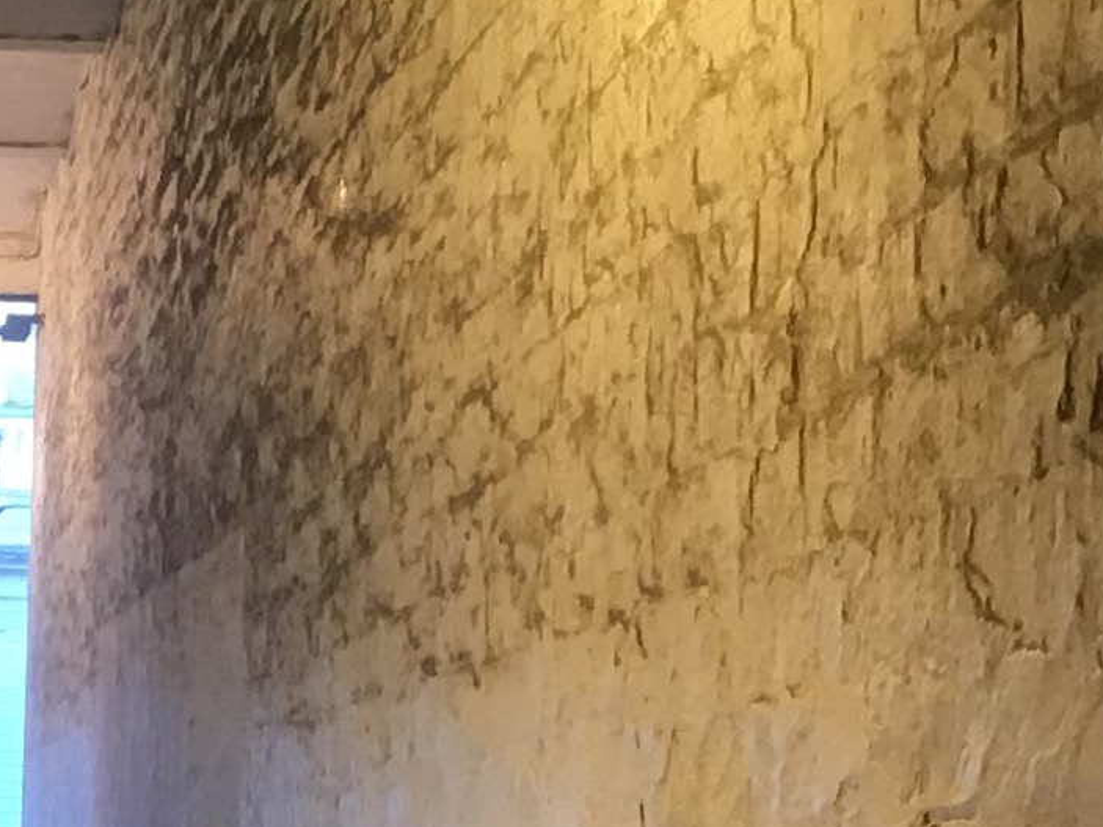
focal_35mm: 144
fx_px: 4588
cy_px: 698
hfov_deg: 13.4
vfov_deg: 10.3
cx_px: -206
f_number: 2.4
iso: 64
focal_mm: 3.3
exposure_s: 1/33
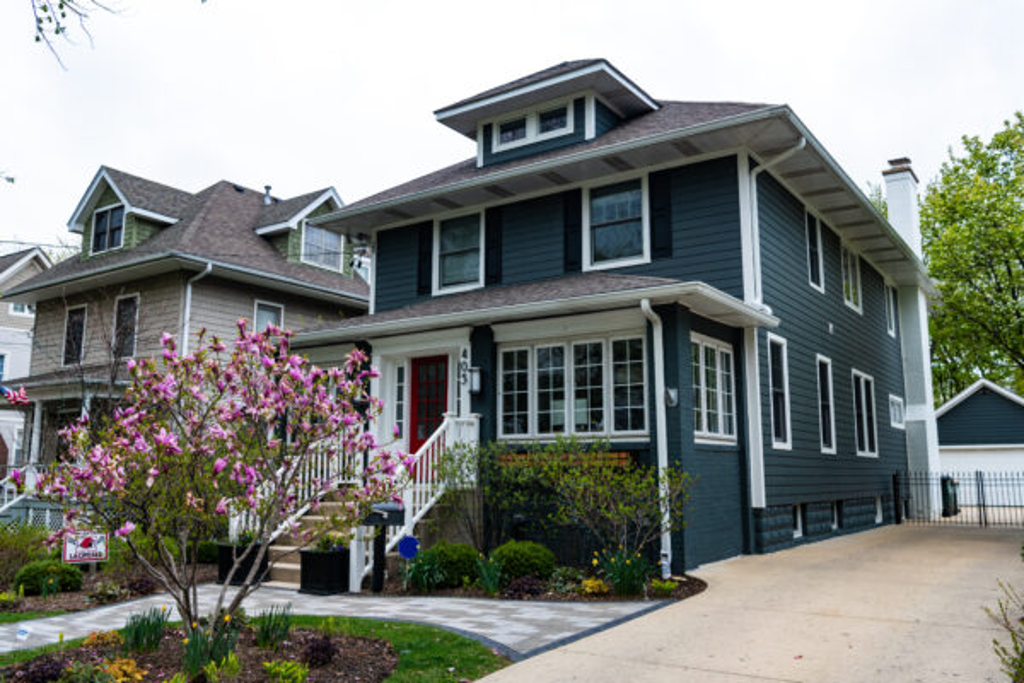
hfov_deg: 60.3
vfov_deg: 42.3
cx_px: 512
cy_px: 342
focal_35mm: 31
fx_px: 882
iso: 100
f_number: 5.6
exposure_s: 1/100
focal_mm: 31
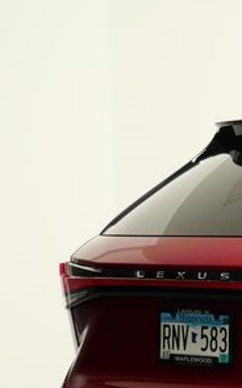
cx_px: 583
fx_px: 1712
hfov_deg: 7.5
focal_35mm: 162
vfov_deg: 12.8
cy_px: 385
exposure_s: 1/100
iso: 200
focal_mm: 22
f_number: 4.5
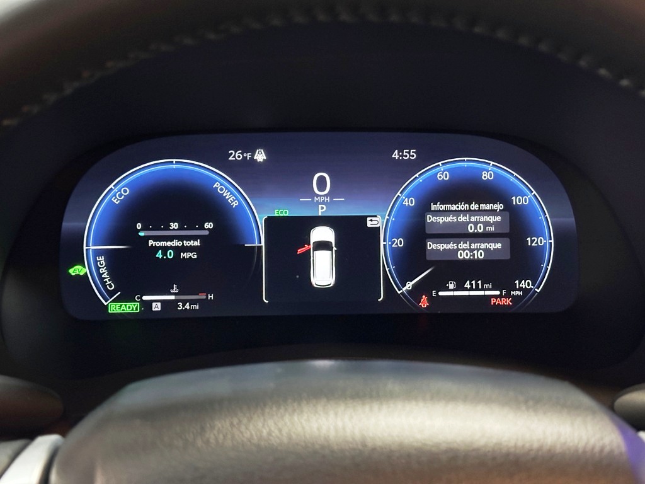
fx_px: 894
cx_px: 322
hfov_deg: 39.7
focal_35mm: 48
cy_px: 242
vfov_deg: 30.3
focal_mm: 6.86
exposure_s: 1/30
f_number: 1.78
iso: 640
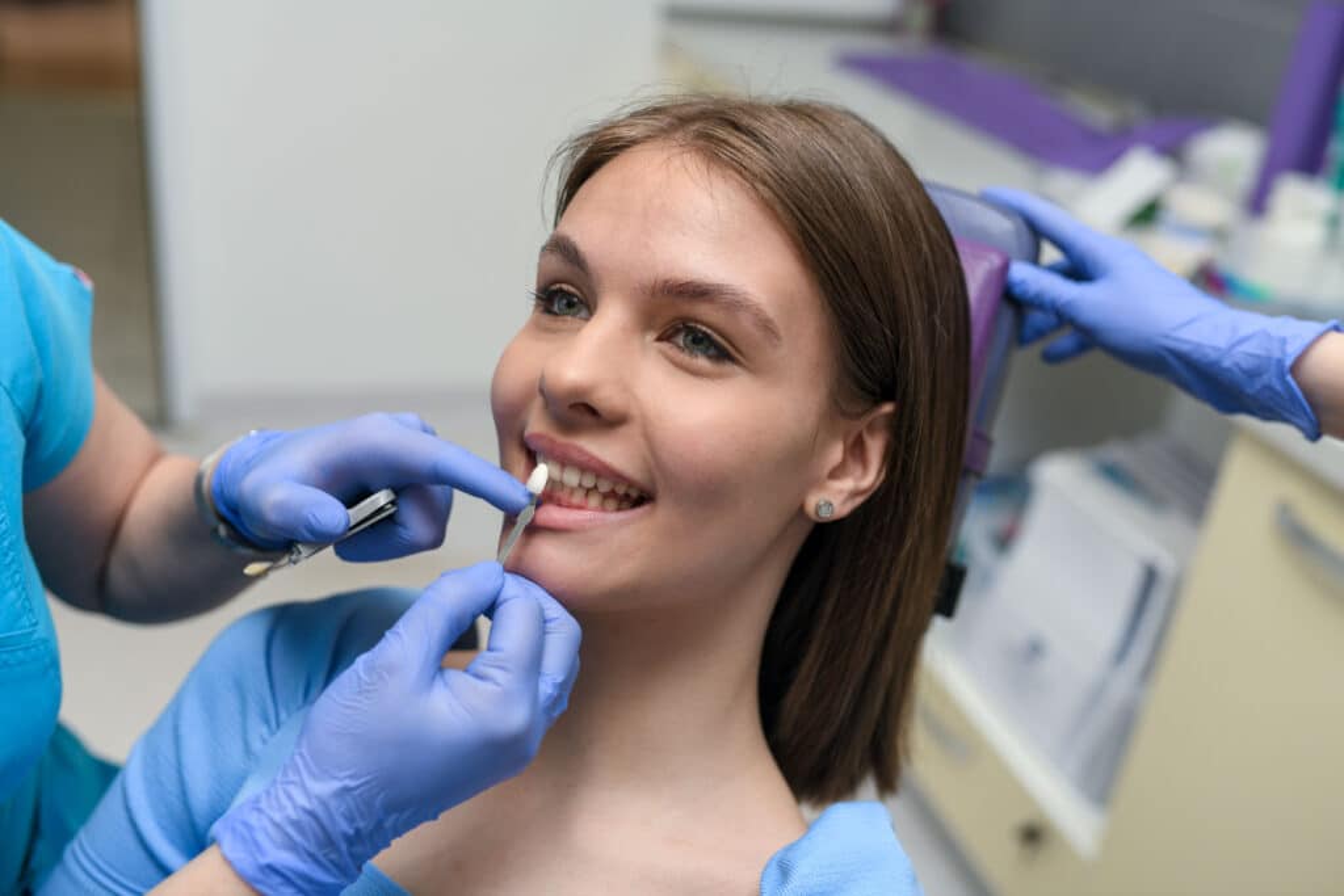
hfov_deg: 54.4
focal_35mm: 35
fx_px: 1307
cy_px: 448
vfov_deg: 37.9
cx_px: 672
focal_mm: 35
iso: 125
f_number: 2.8
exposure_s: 1/200
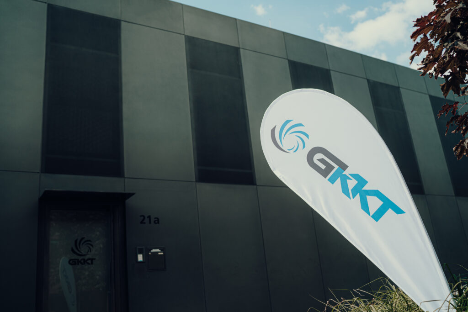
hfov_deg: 54.4
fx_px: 455
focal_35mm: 35
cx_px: 234
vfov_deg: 37.9
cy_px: 156
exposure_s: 1/1250
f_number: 2.5
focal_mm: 35
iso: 100
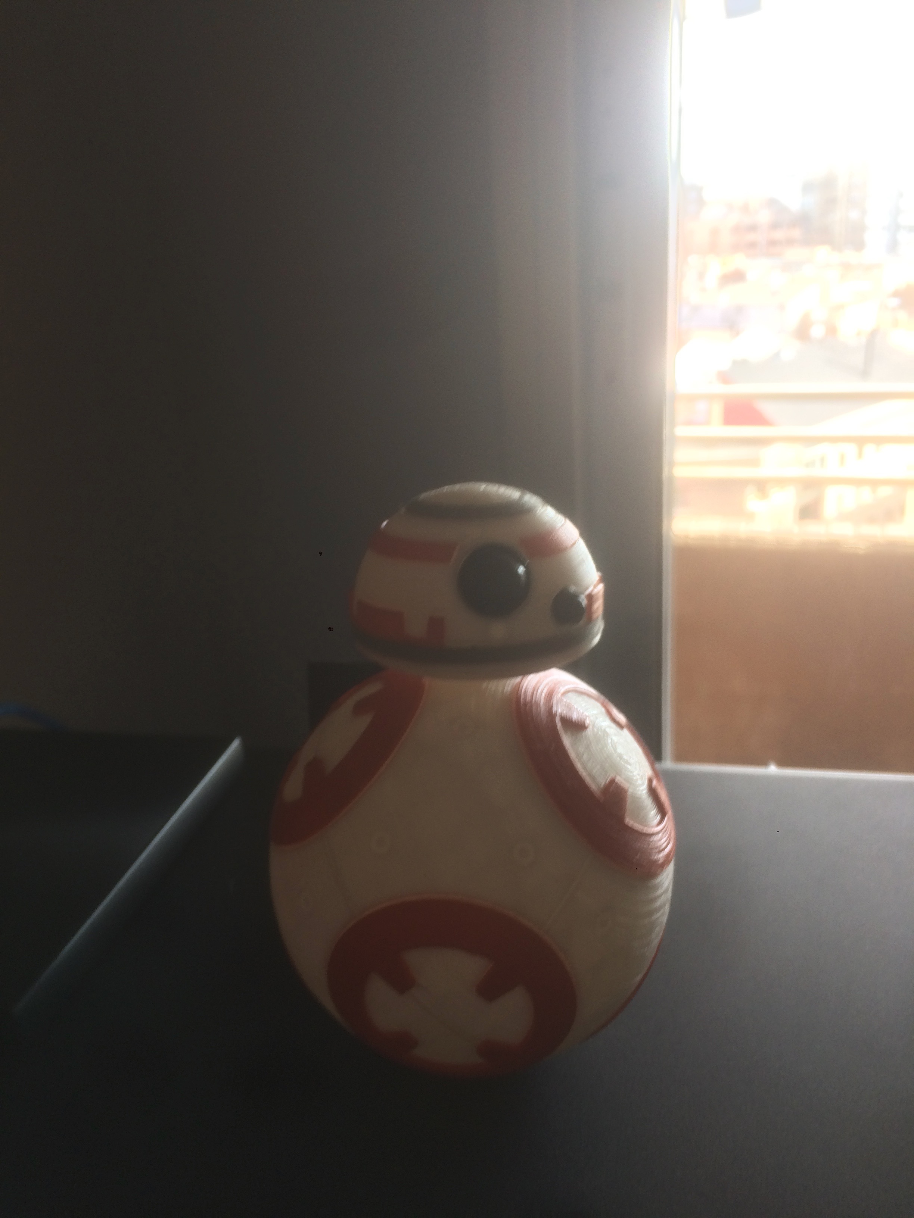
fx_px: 1021
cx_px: 457
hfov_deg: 48.2
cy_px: 609
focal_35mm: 29
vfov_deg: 61.7
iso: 32
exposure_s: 1/33
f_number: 2.2
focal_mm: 4.15
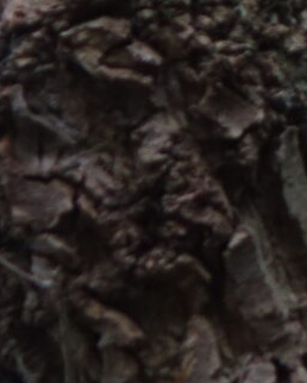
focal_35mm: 596
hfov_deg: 2.6
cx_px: 353
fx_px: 6763
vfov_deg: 3.2
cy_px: 15
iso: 800
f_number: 4.9
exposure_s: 1/80
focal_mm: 37.1
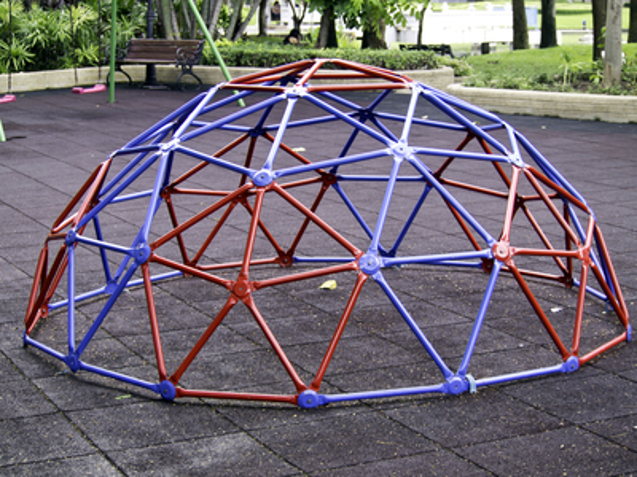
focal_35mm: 80
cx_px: 318
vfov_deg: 18.4
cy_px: 238
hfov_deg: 24.4
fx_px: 1472
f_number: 5
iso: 200
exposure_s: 1/30
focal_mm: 40
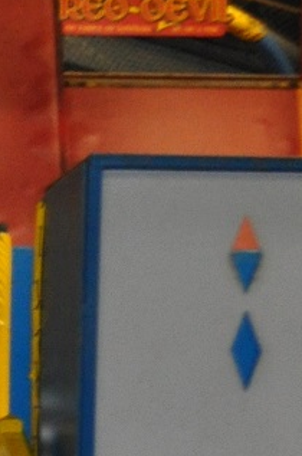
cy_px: 916
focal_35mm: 264
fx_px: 3336
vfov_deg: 7.5
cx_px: -480
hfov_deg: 5.0
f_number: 4.2
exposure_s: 1/80
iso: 800
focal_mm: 26
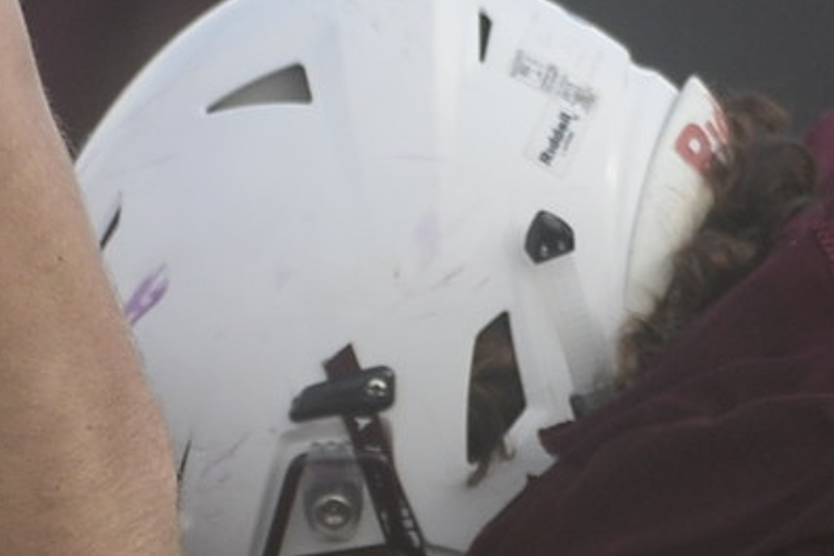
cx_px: 139
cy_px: 24
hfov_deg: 1.4
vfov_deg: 0.9
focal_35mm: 1515
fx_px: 35095
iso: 250
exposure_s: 1/1600
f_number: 2.8
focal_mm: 300
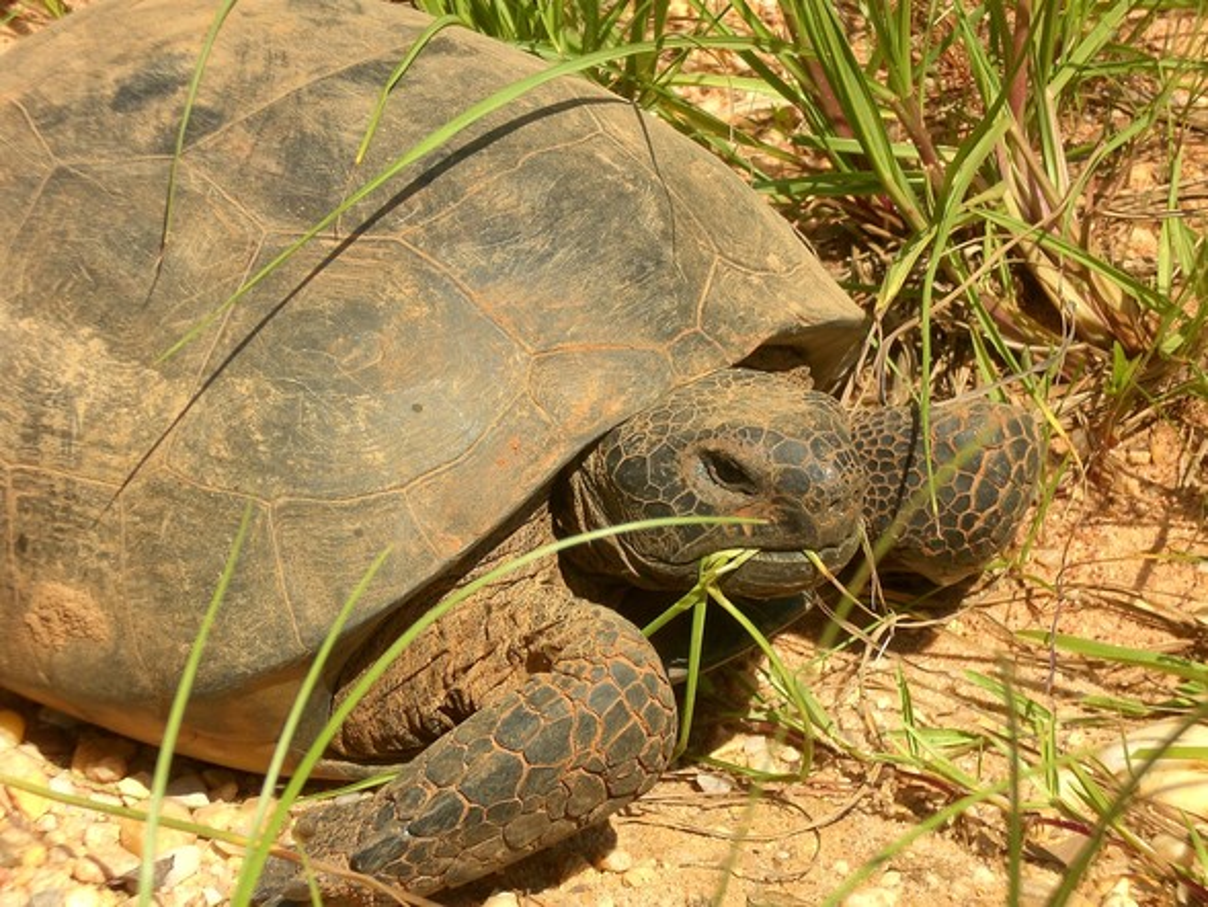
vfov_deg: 13.0
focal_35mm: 114
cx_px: 604
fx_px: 3979
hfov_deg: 17.3
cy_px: 454
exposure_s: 1/250
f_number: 5.9
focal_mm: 18.9
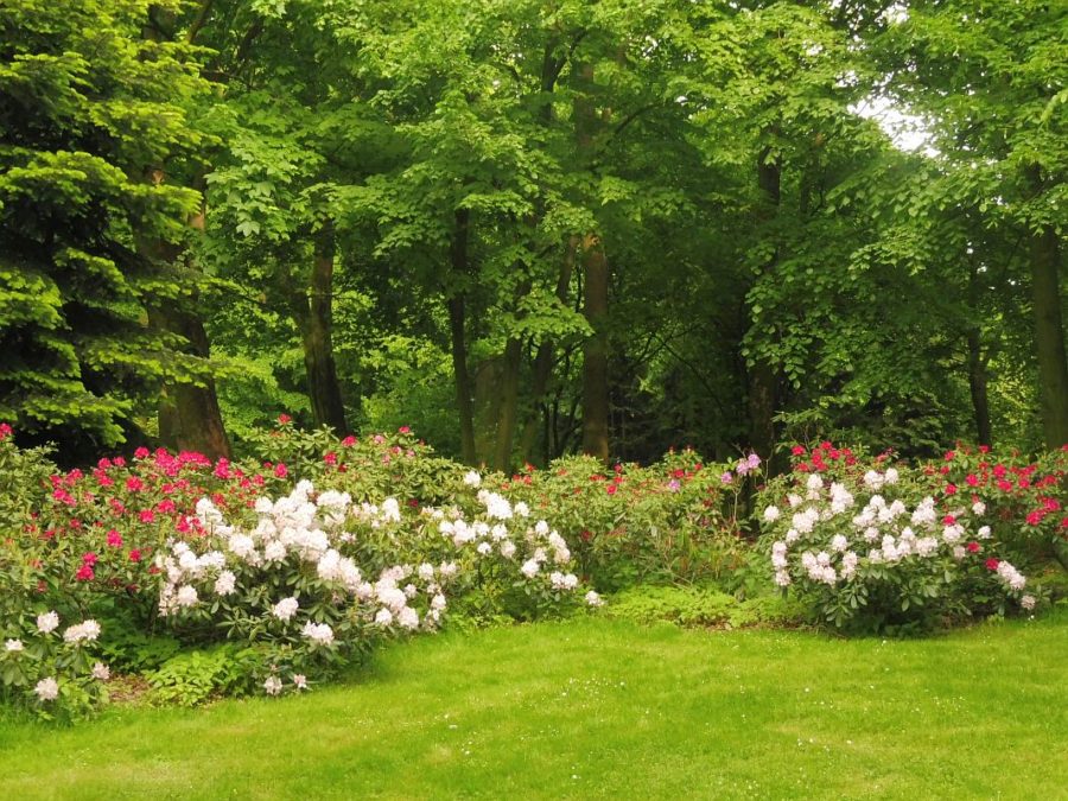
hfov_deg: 35.5
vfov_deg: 27.0
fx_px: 1666
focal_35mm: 54
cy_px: 400
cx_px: 534
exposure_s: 1/80
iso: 400
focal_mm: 9.7
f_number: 4.6
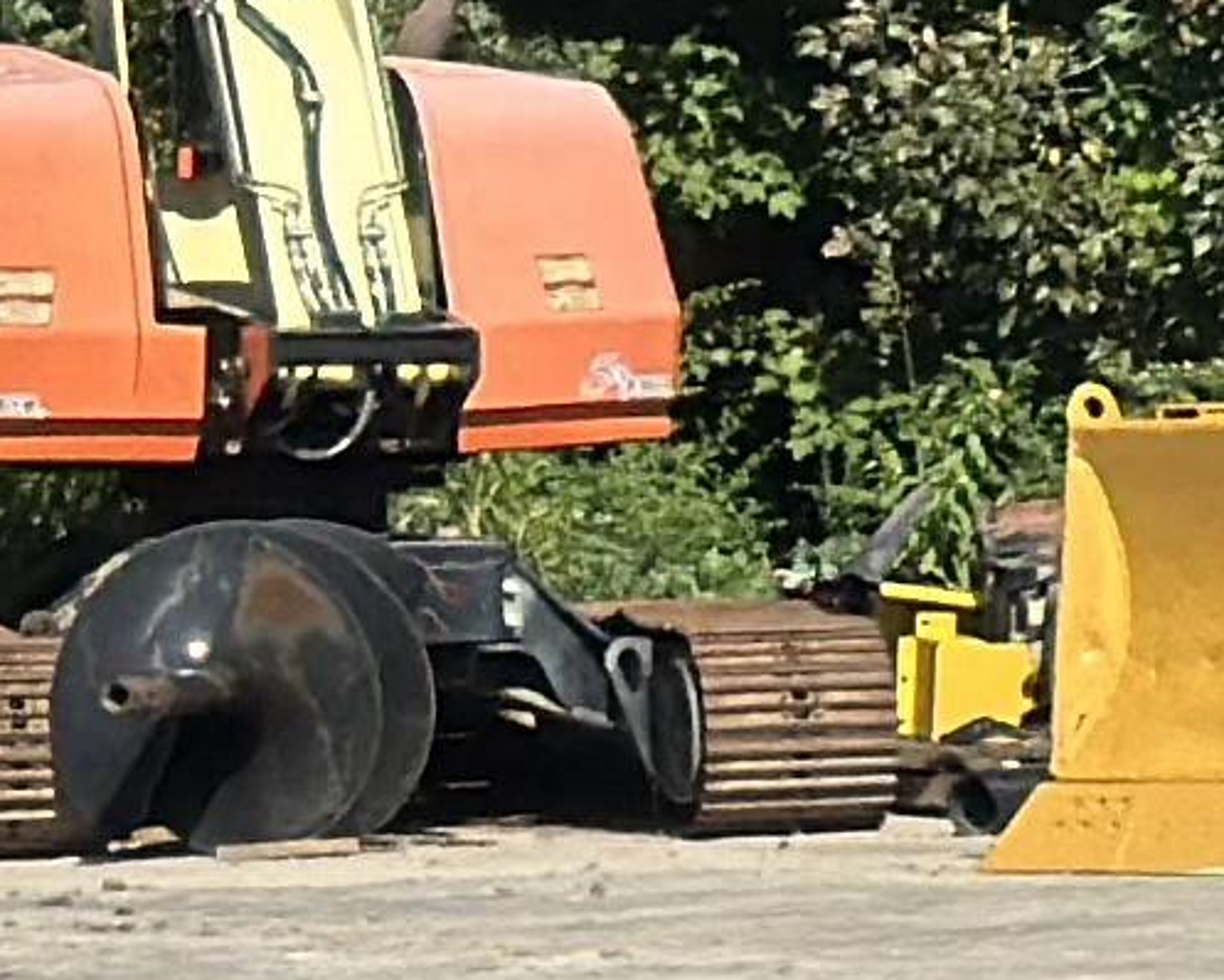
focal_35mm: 380
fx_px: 13771
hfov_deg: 4.7
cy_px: 672
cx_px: 4504
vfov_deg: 4.1
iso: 80
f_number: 1.78
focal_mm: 6.86
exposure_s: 1/7092
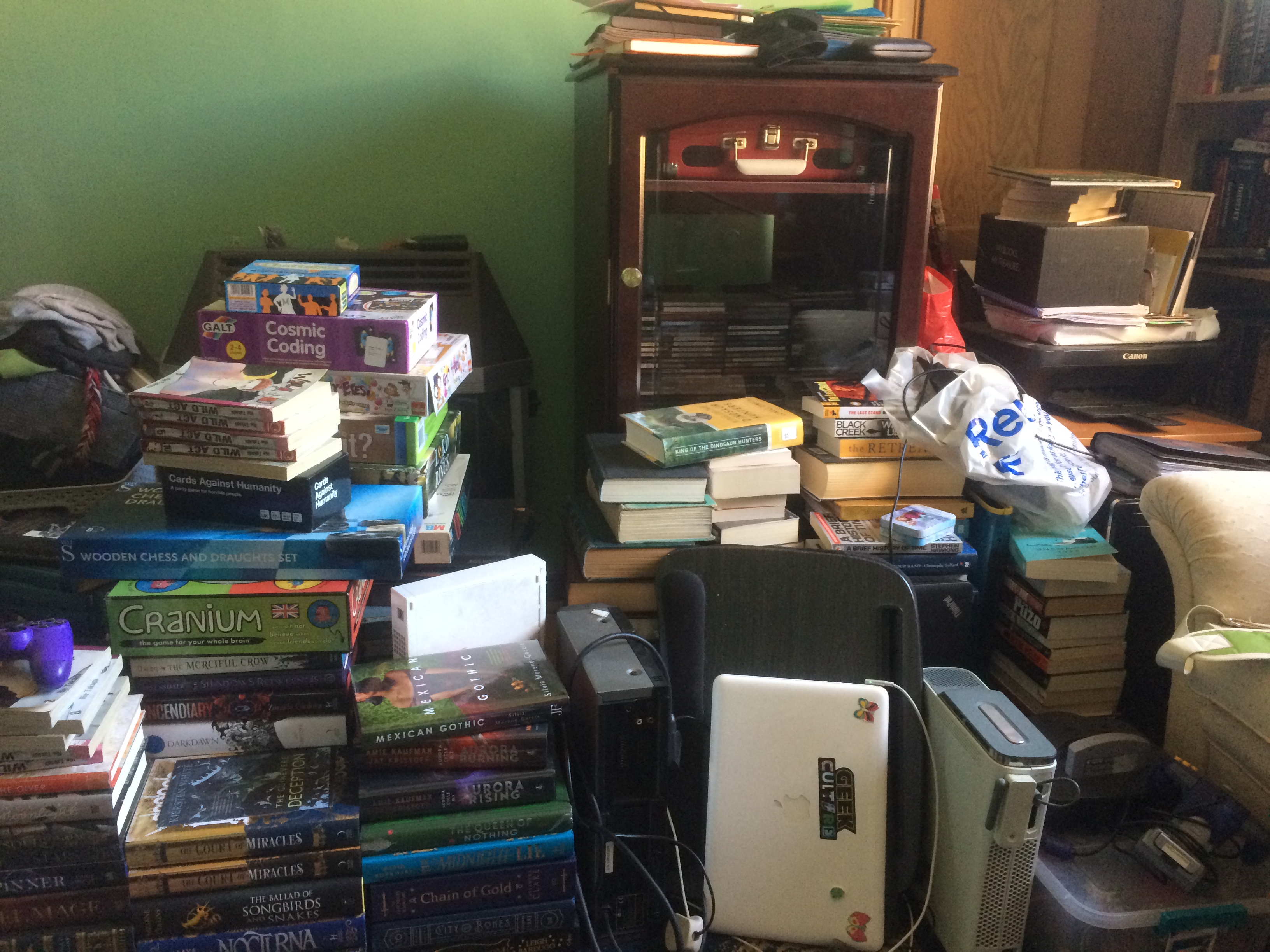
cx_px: 635
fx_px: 1064
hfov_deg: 61.7
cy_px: 476
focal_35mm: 29
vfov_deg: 48.2
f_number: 2.2
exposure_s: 1/33
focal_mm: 4.15
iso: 250
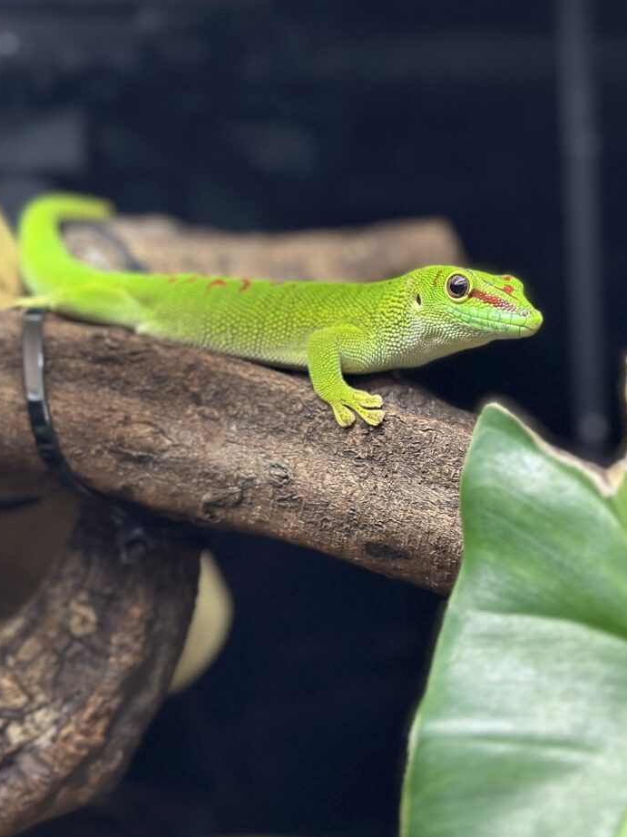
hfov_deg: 18.4
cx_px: 371
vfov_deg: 24.3
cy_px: 269
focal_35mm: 80
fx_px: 1933
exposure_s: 1/50
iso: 320
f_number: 1.78
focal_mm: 6.86
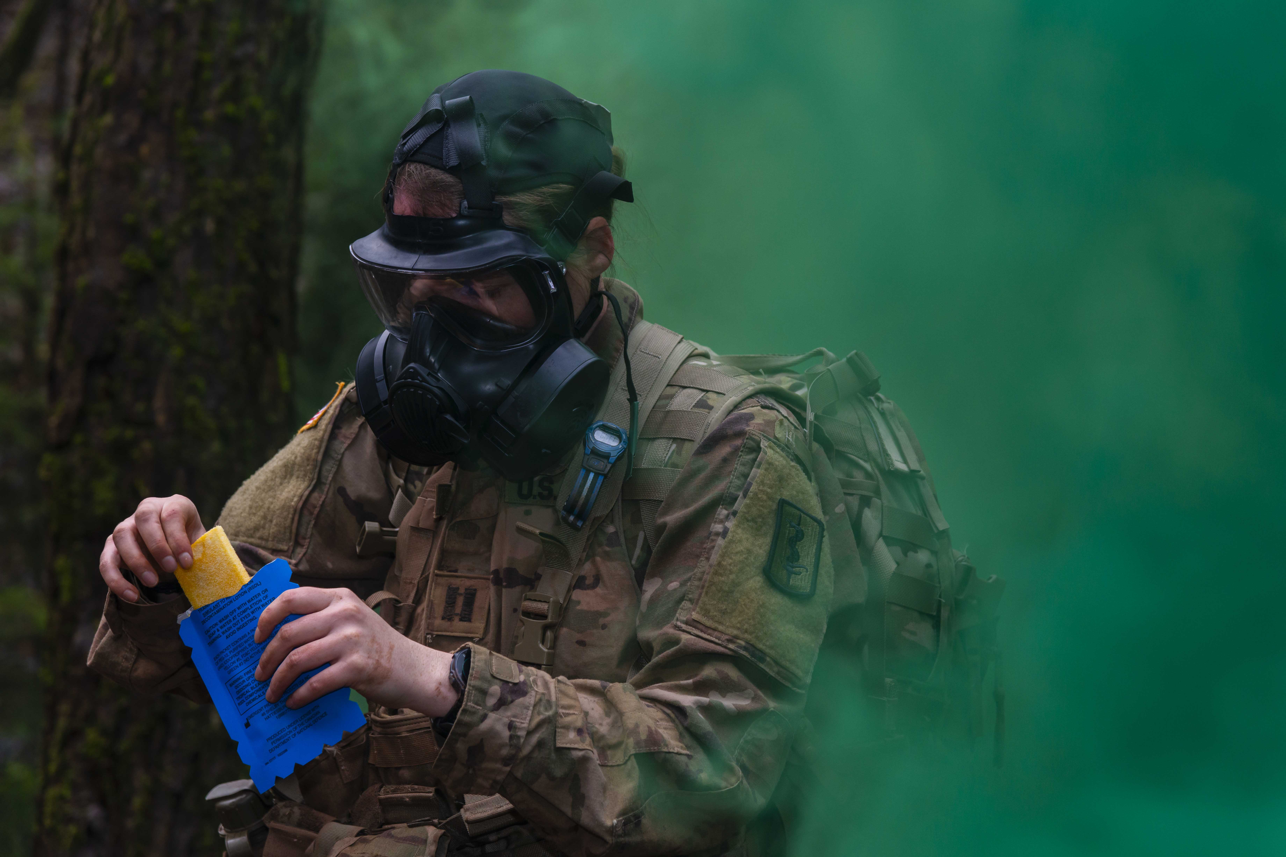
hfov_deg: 20.4
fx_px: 3572
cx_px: 643
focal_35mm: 100
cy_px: 428
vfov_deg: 13.7
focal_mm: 100
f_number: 5.6
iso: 800
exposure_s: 1/250
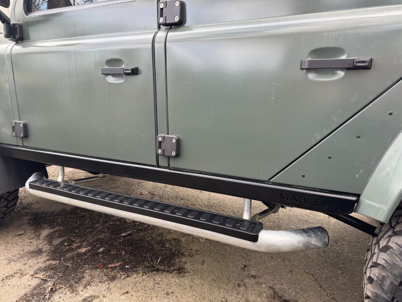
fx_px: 279
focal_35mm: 24
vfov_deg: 56.8
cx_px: 201
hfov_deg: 71.6
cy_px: 151
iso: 100
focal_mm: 6.86
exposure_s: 1/121
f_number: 1.78
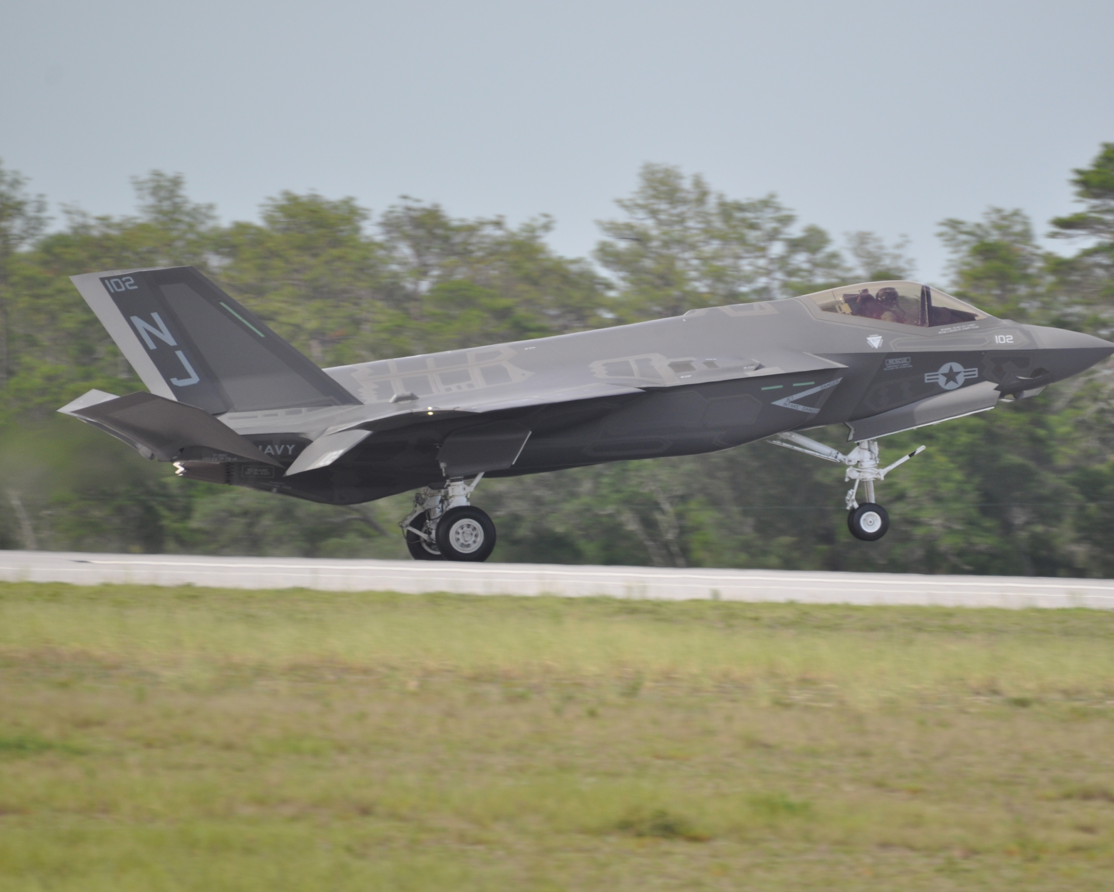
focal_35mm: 848
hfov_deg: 2.3
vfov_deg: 1.8
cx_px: 662
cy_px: 446
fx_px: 27959
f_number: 6.3
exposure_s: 1/500
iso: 250
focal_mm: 500
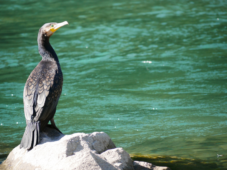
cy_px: 85
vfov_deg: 3.7
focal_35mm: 400
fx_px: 2624
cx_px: 114
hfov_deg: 5.0
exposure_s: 1/500
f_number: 6.3
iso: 800
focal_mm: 200
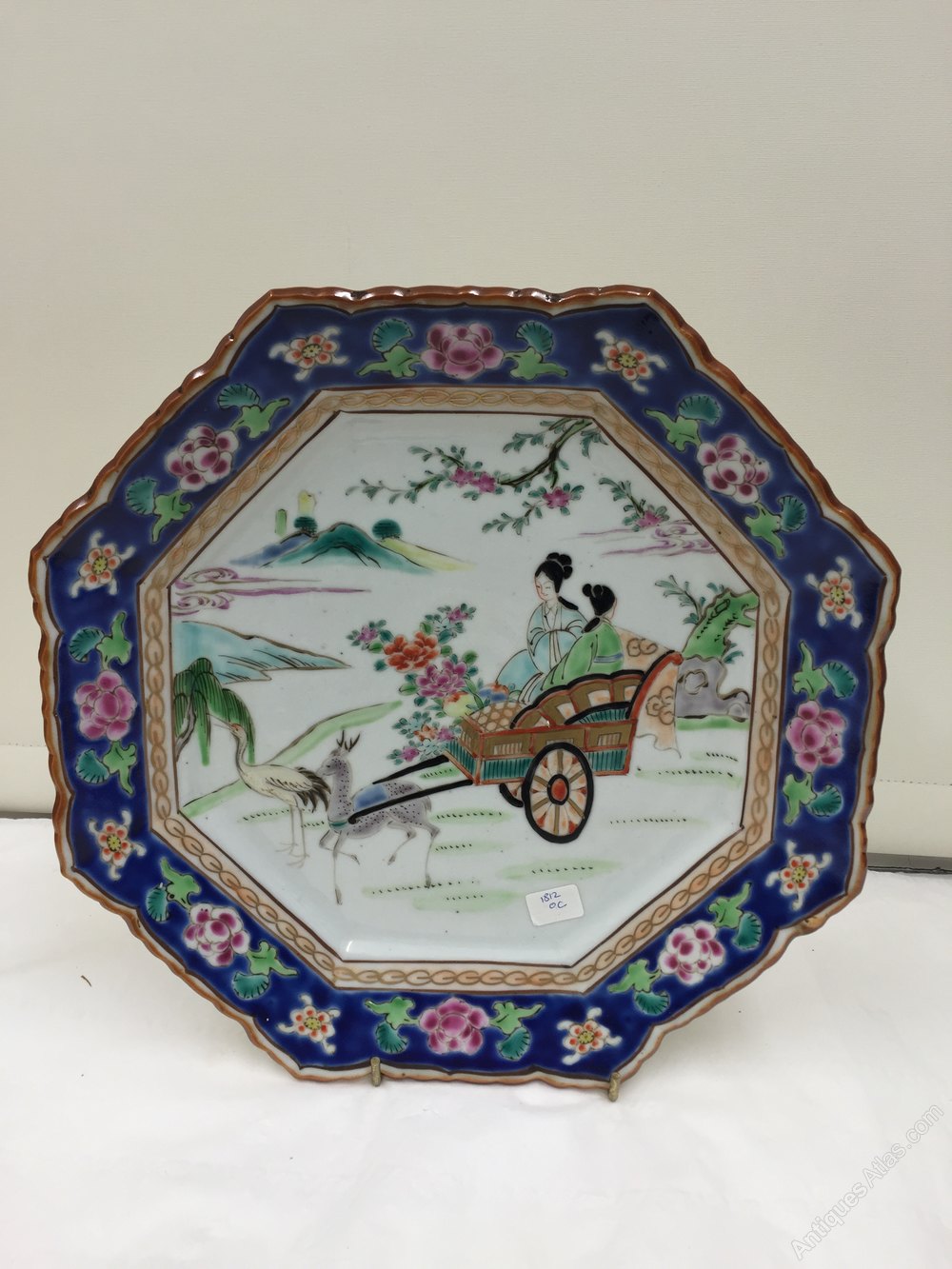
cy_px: 634
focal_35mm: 29
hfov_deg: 48.2
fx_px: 1063
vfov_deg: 61.7
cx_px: 476
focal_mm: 4.15
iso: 40
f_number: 2.2
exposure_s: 1/50
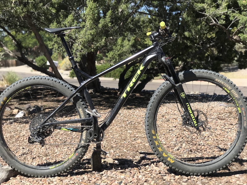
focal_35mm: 57
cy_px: 92
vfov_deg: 25.7
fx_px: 407
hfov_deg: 33.8
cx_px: 124
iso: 20
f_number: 2.8
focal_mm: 6.6
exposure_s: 1/630
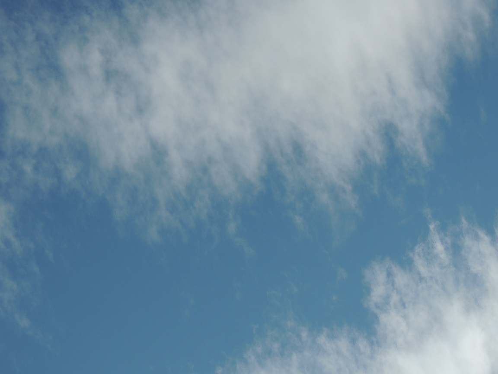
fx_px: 1223
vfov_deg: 17.4
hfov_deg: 23.0
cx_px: 249
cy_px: 187
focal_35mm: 85
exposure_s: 1/1250
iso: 100
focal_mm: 15.1
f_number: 4
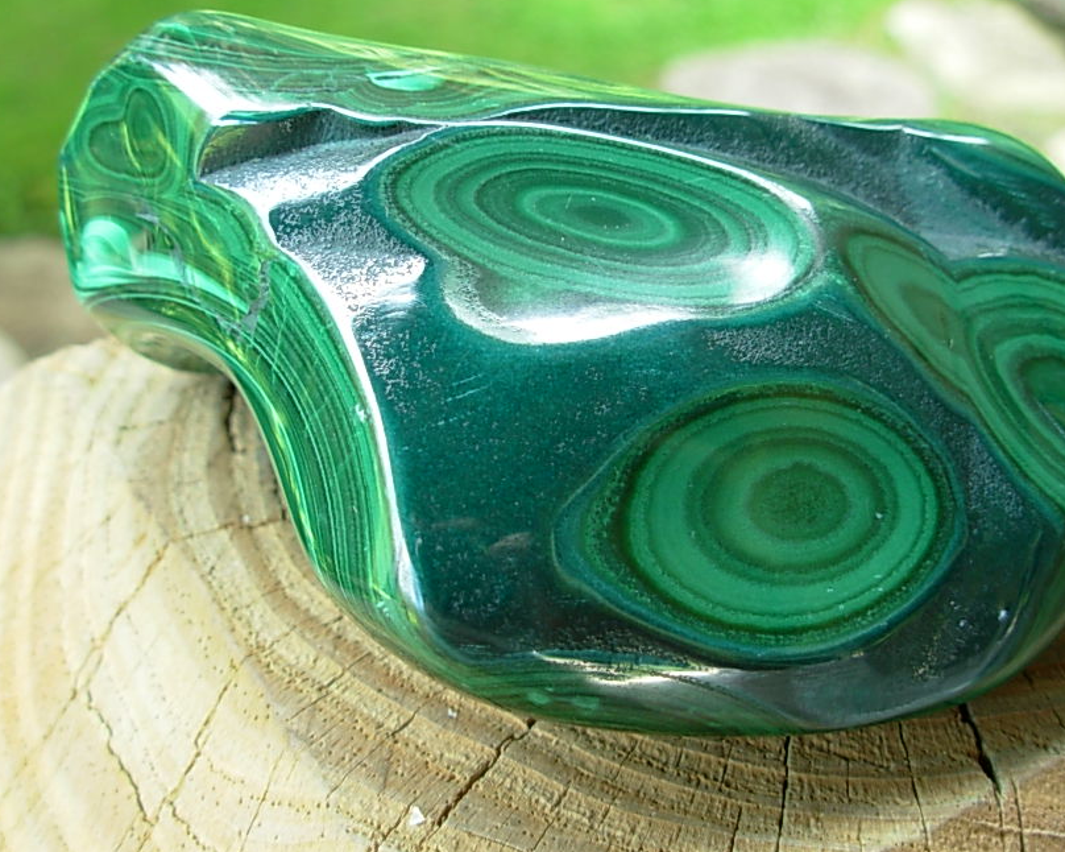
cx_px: 575
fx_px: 1481
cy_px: 402
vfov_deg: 32.1
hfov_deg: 39.5
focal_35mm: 47
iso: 50
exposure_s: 1/26.1
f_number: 2.9
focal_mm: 6.3
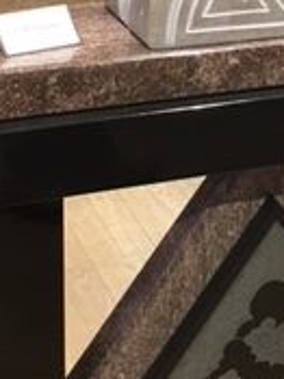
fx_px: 1161
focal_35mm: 106
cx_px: 241
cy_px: -71
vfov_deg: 17.7
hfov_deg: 13.8
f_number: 2.2
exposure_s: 1/30
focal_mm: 4.15
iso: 100
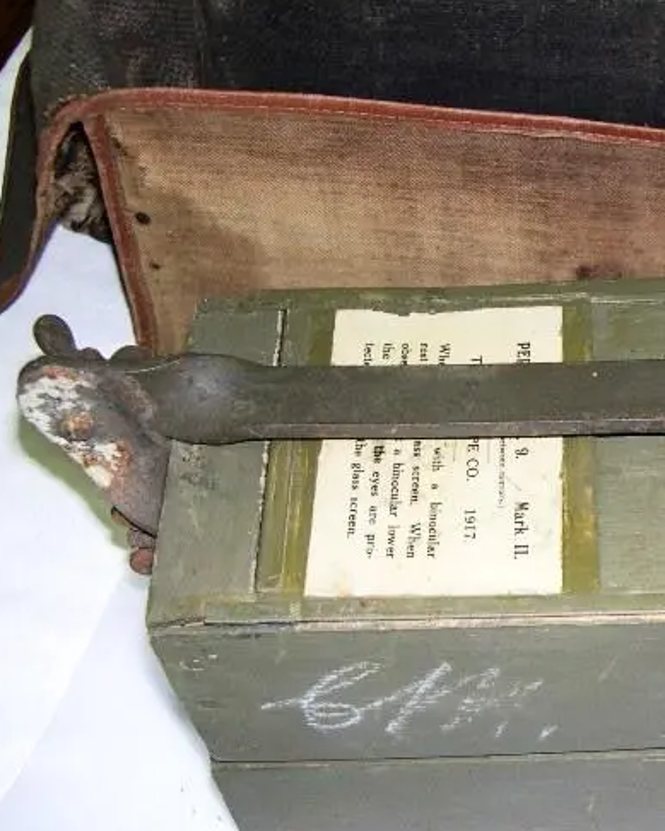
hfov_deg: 23.9
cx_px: 658
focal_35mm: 61
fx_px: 1500
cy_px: 361
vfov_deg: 30.9
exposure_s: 1/60
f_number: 2.8
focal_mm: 8
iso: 100
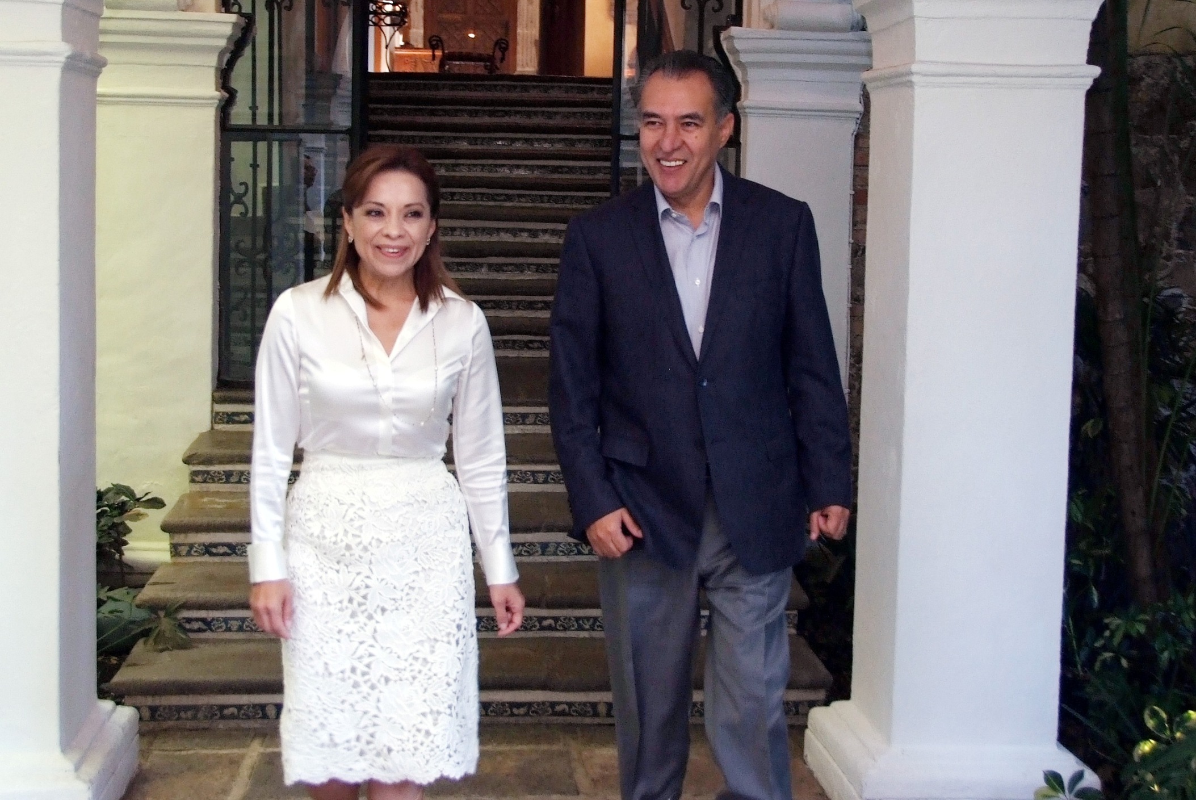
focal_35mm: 39
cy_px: 400
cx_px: 598
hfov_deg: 49.5
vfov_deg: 34.3
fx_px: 1297
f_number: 4
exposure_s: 1/80
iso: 640
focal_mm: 26
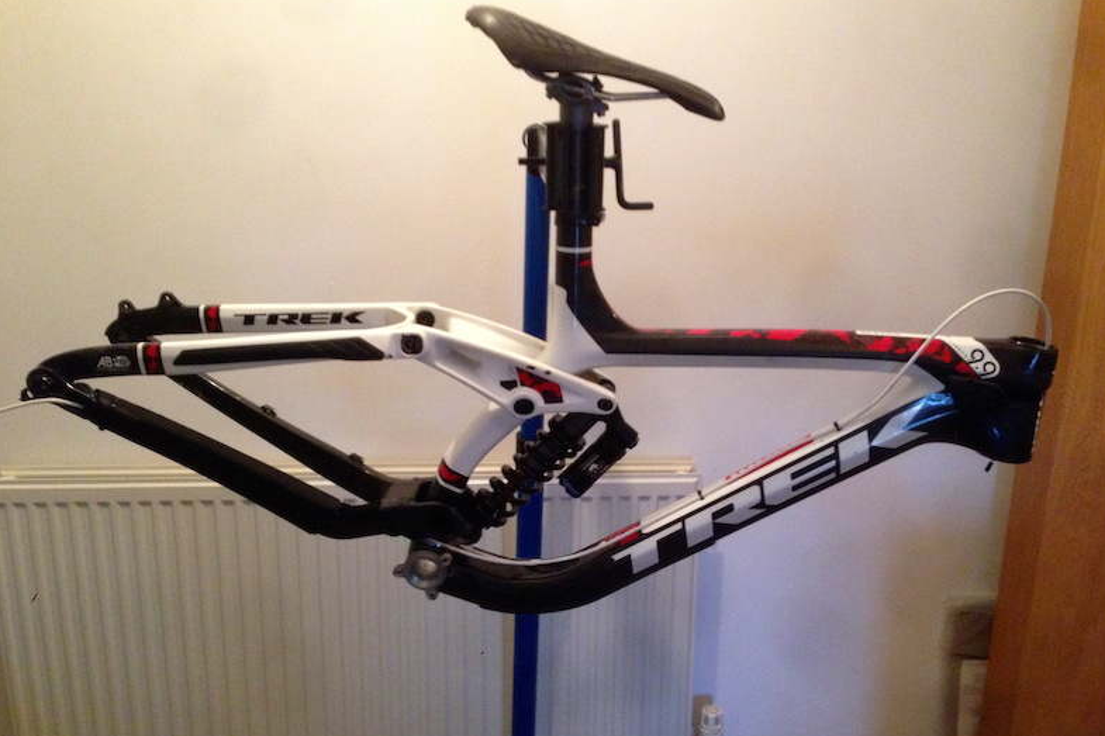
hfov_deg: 54.4
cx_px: 559
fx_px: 1074
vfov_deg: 37.8
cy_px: 380
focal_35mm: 35
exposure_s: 1/17
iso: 400
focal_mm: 4.12
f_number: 2.4
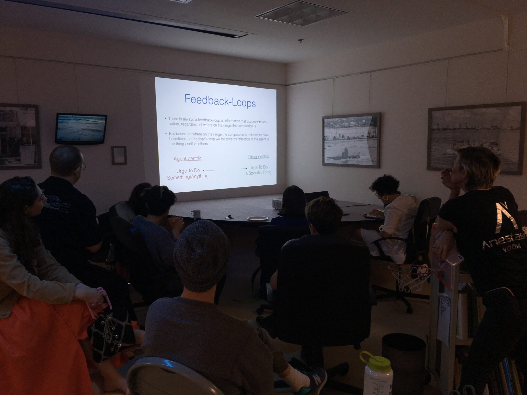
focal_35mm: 29
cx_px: 264
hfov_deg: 61.7
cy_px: 198
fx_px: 442
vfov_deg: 48.2
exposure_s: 1/60
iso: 25
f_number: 2.2
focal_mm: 4.15
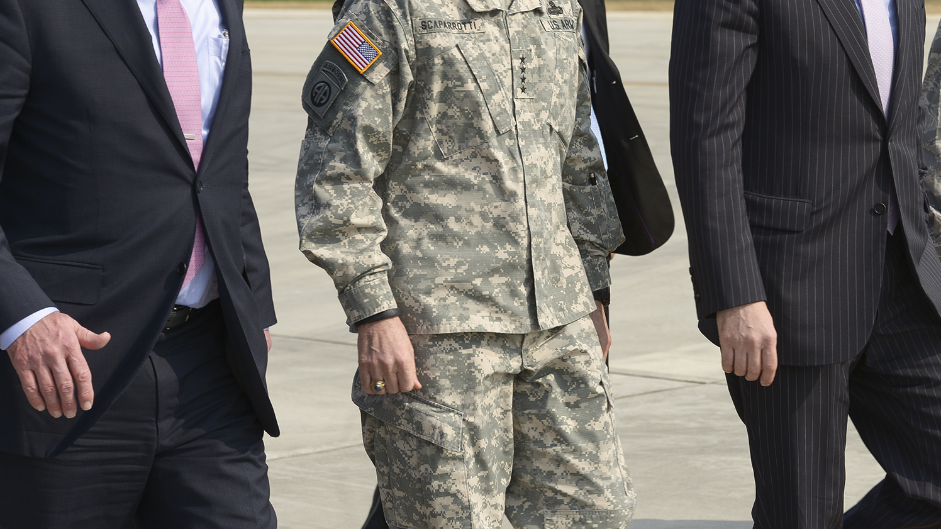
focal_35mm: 118
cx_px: 692
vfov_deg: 10.2
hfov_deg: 18.1
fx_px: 2944
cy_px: 50
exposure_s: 1/400
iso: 100
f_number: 8
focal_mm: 70
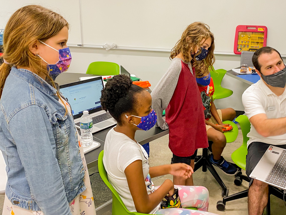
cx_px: 176
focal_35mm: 38
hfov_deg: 48.6
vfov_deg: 37.5
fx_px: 314
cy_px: 84
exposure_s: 1/60
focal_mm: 4.25
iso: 100
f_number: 1.8
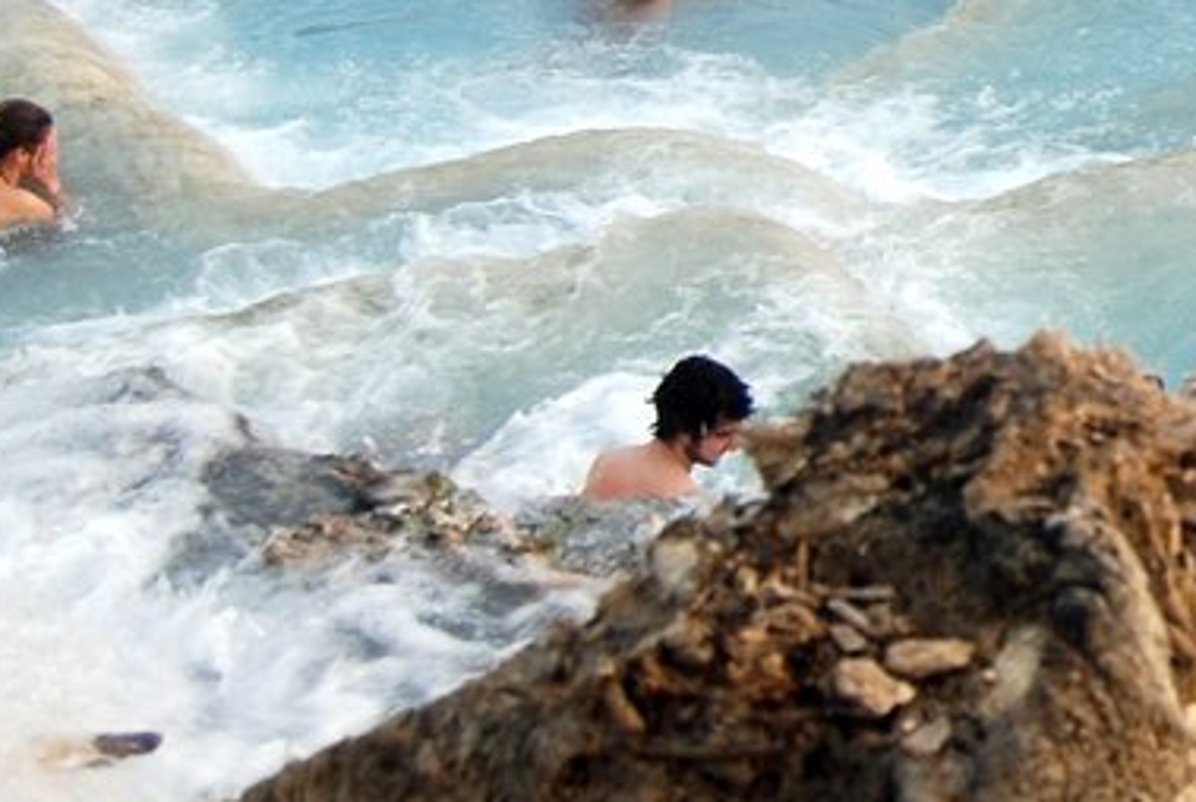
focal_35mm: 152
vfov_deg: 8.9
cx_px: 2076
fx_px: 5058
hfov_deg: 12.4
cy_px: -254
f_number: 4
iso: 100
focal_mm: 24
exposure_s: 1/60
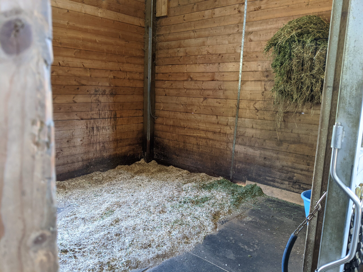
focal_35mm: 27
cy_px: 136
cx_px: 182
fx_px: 283
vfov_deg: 51.4
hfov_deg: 65.3
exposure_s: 1/59.9
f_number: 1.8
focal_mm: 4.44
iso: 339
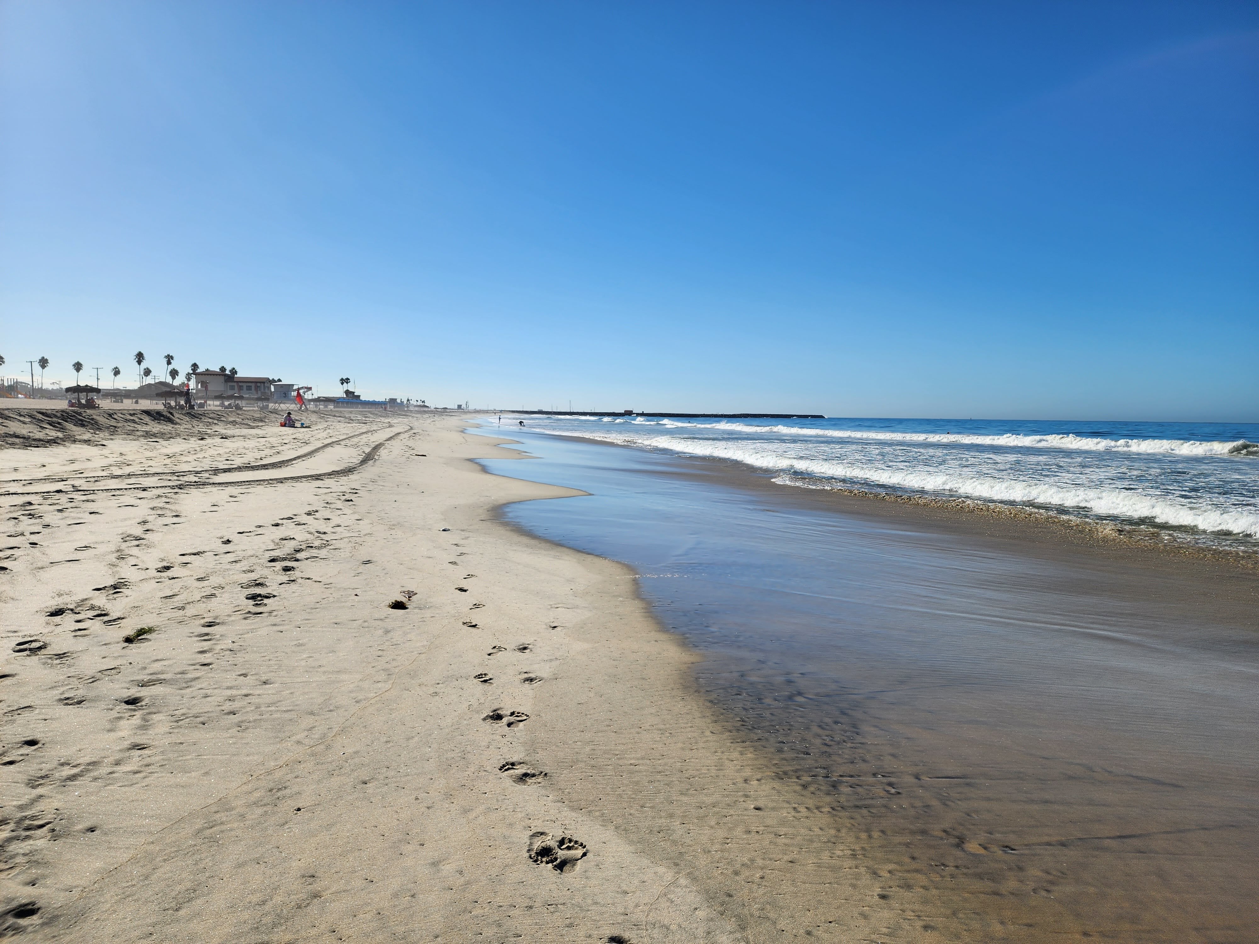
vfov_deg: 58.9
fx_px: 837
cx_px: 630
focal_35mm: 23
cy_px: 472
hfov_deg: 73.9
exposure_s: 1/2234
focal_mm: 6.4
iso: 12
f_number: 1.8
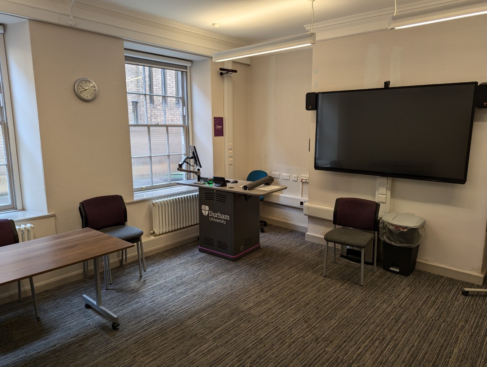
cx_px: 244
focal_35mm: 24
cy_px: 184
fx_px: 338
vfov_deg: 56.9
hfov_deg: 71.5
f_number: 1.85
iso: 51
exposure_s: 1/33
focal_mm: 6.81
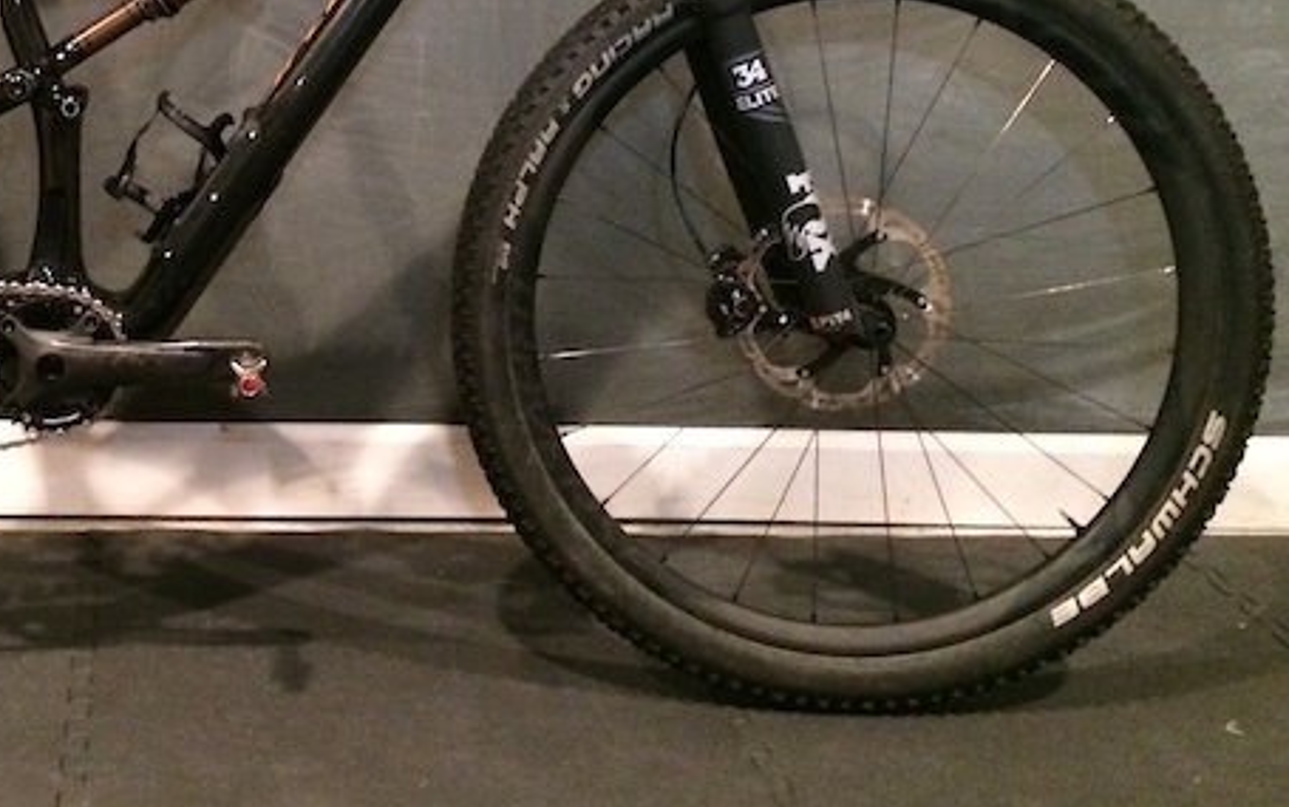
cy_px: 74
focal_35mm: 54
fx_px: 1898
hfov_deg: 36.1
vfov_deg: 23.4
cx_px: 229
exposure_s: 1/15
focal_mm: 4.15
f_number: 2.2
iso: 500
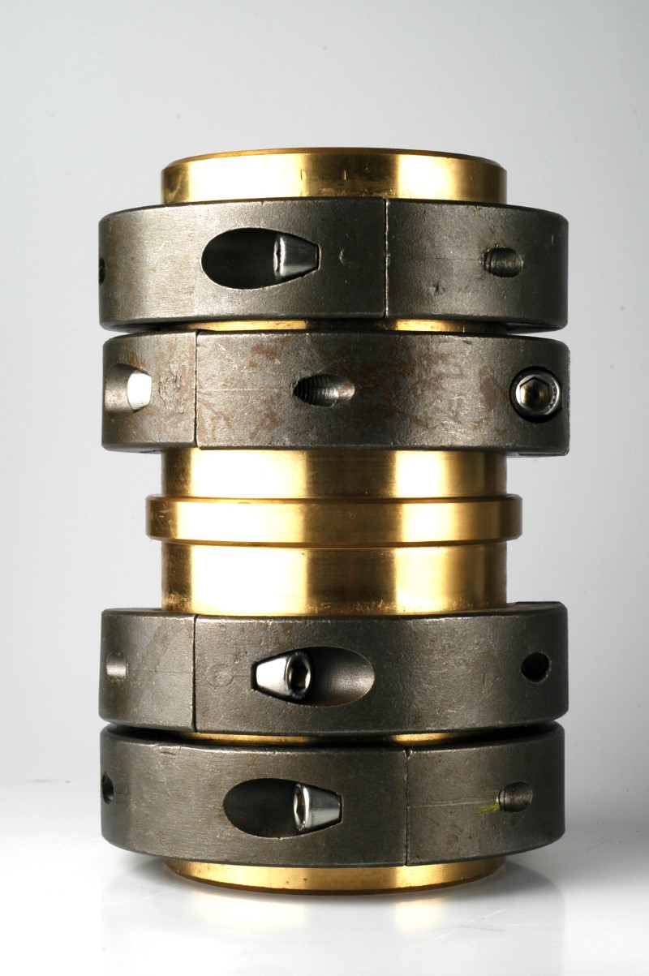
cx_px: 324
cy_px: 488
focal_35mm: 75
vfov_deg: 27.0
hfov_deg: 18.2
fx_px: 2031
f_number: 13
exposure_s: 1
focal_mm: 50
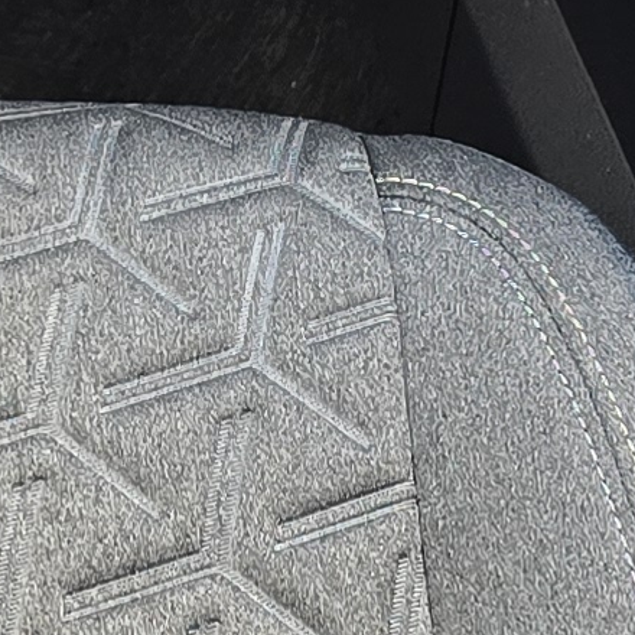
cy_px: -268
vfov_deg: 9.2
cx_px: -319
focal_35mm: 185
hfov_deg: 9.2
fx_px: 3839
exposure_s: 1/180
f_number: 1.7
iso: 80
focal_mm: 6.3
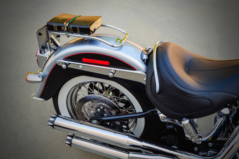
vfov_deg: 43.5
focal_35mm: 30
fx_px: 199
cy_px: 80
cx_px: 120
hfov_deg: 62.0
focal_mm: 20
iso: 200
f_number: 11
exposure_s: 1/50
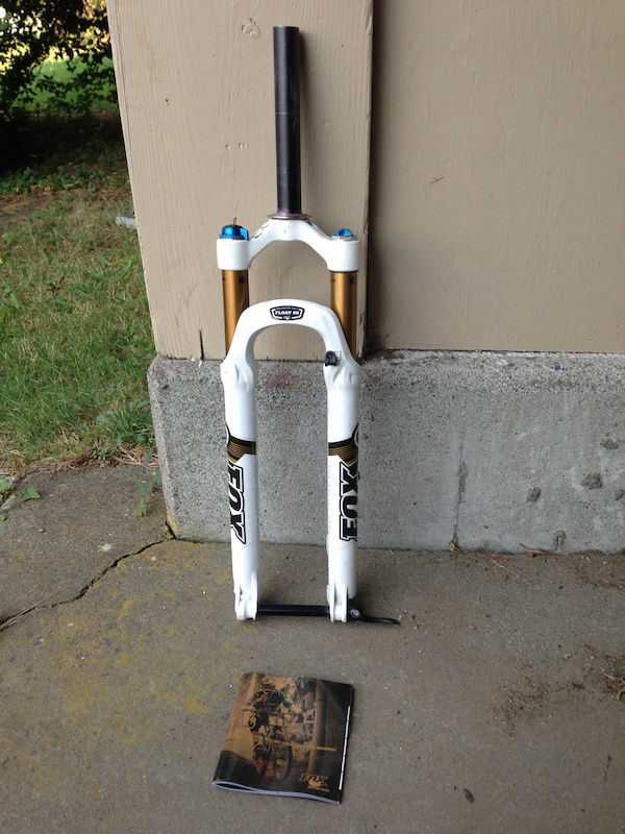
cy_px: 417
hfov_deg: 42.9
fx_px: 794
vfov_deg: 55.4
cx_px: 312
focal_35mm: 33
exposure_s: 1/160
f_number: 2.4
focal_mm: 4.13
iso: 50
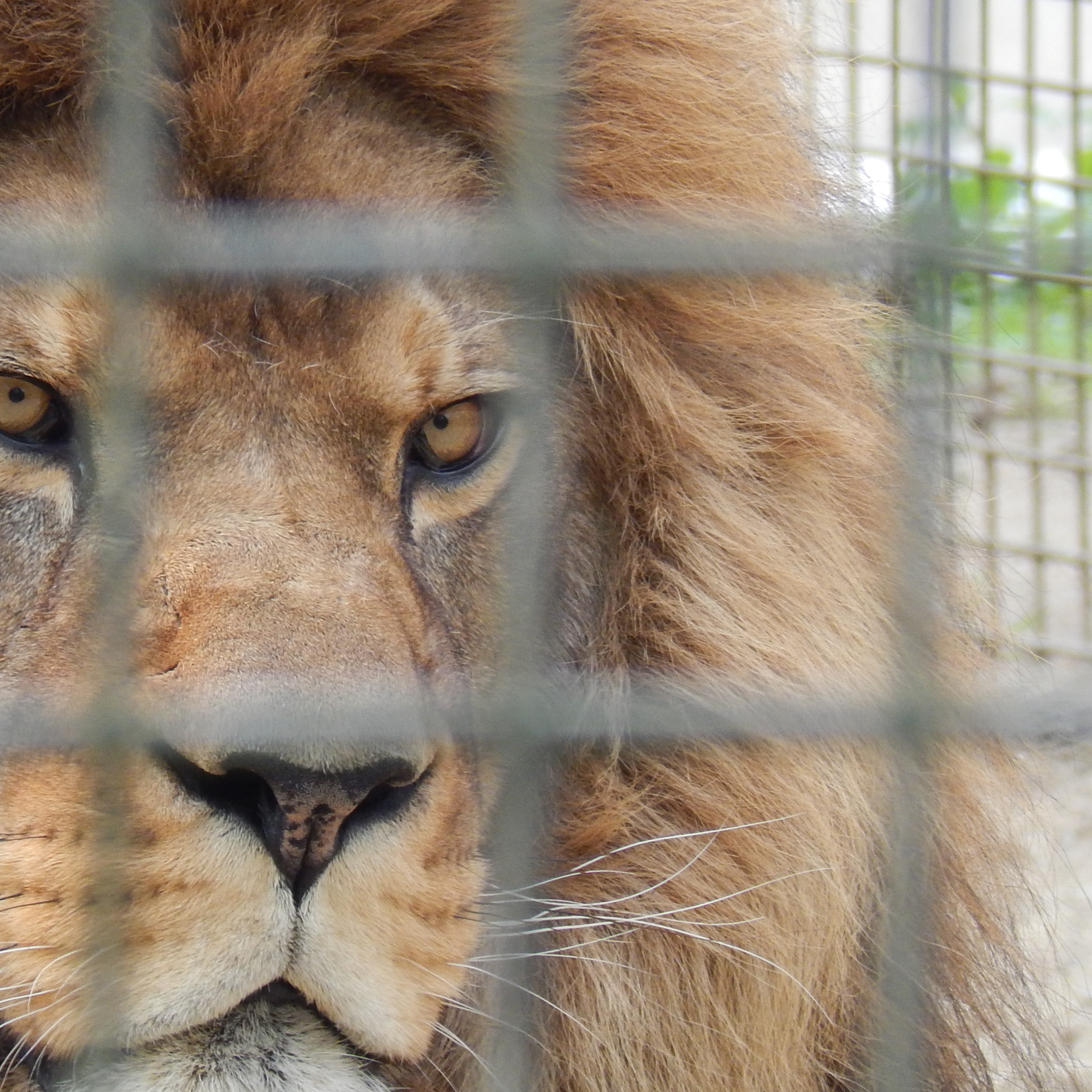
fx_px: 26054
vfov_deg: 2.4
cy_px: 434
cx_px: 89
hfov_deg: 2.4
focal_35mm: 730
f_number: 5.7
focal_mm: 76.4
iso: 220
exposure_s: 1/60
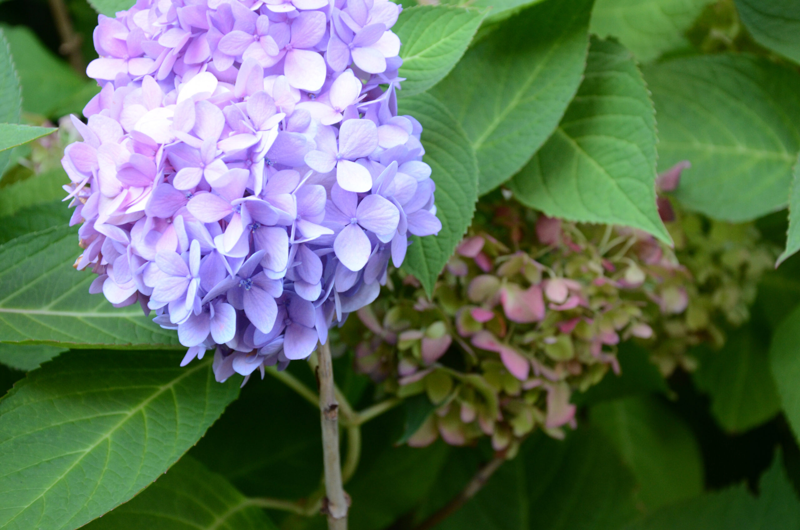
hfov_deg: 27.0
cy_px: 265
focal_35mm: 75
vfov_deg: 18.1
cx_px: 400
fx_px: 1663
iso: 1100
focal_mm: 50
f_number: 5.6
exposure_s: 1/125
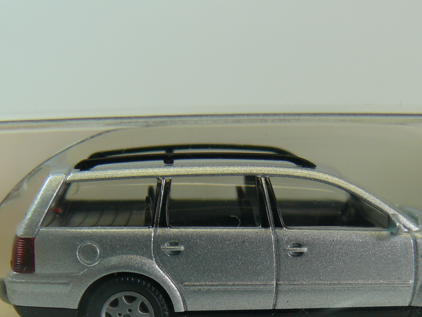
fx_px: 817
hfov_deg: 28.9
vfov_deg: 21.4
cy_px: 297
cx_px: 247
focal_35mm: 67
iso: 100
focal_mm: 7.4
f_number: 3.2
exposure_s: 1/125
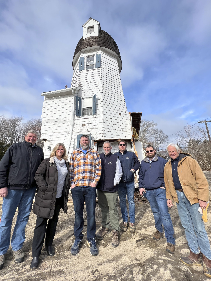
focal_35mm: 14
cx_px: 105
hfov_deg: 85.7
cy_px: 131
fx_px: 114
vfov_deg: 101.9
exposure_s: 1/2137
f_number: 1.8
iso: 32
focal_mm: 1.57
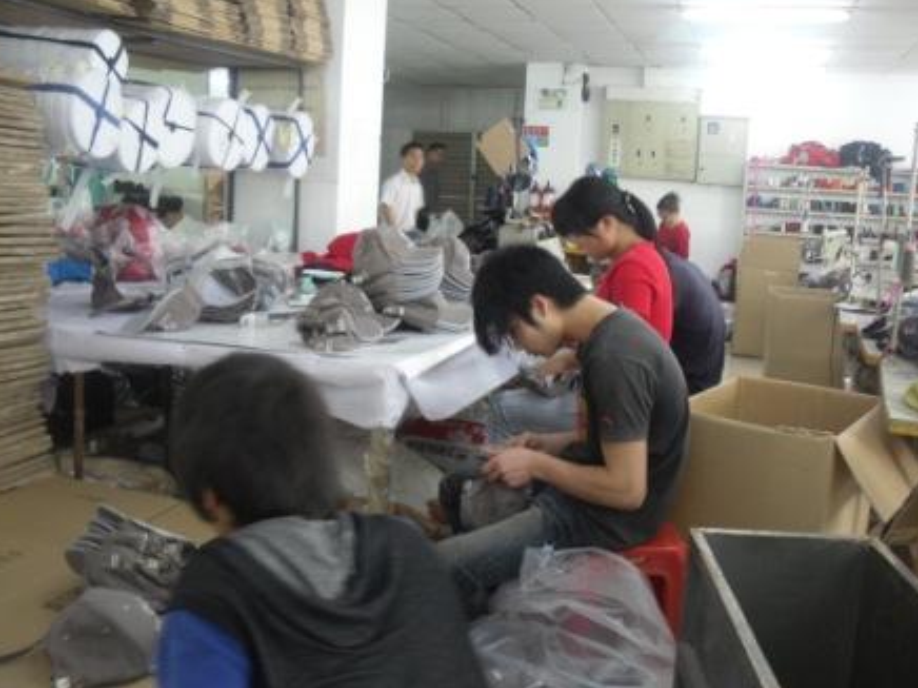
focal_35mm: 36
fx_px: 955
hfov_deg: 51.4
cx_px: 455
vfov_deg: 39.7
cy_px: 337
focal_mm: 6.3
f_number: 3
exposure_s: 1/22
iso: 200
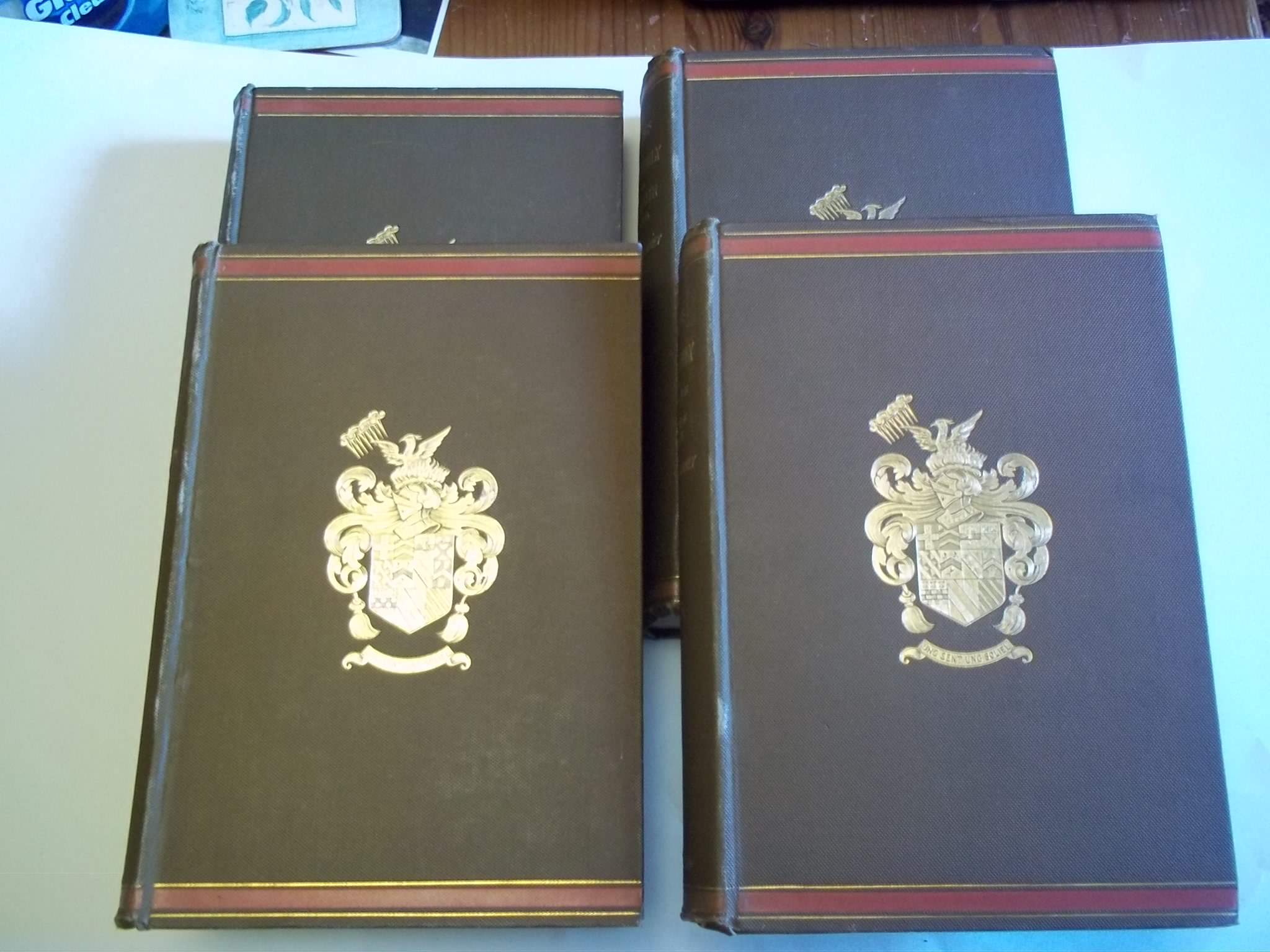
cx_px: 635
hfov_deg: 51.4
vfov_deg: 39.7
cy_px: 476
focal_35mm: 36
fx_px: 1321
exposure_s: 1/8
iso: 218
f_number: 3.1
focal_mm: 6.5
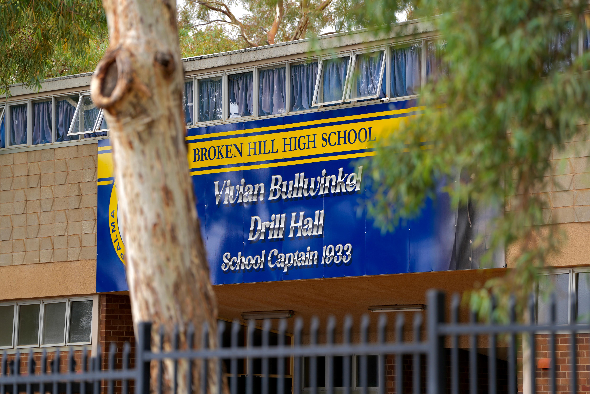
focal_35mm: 200
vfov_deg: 6.9
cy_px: 197
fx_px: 3277
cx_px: 295
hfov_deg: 10.3
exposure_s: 1/400
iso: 100
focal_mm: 200
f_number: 3.5
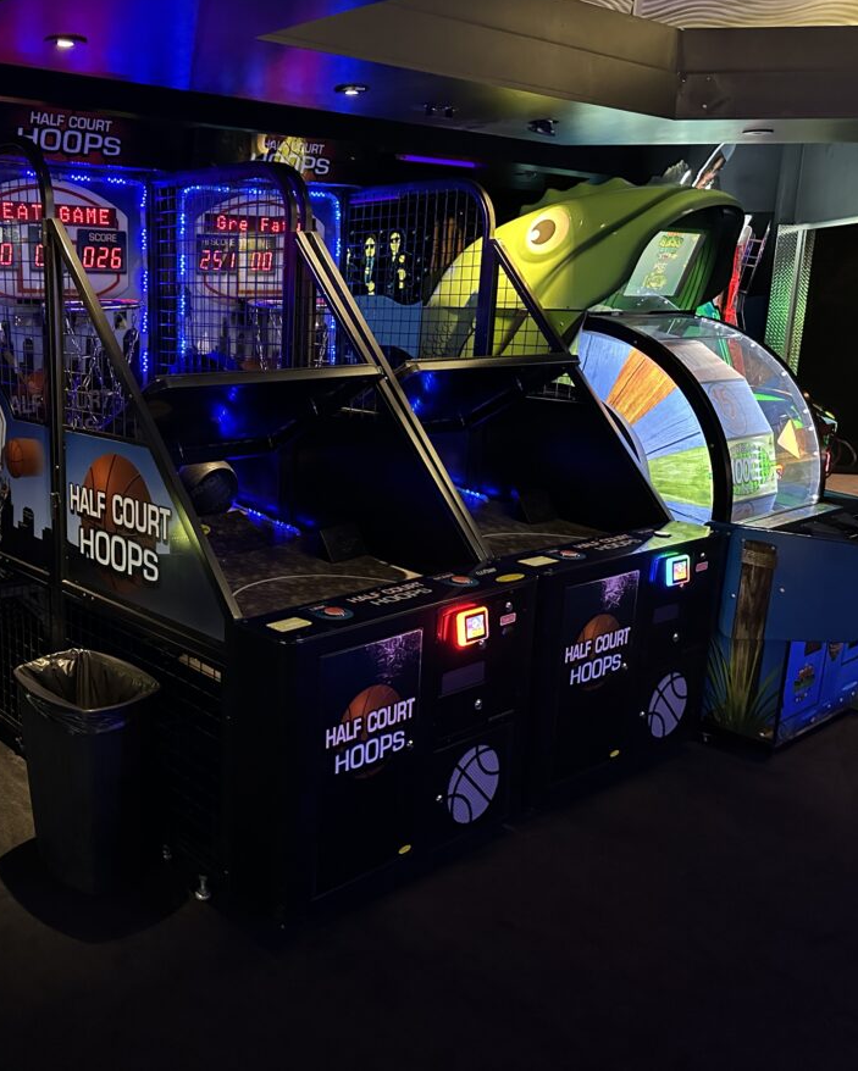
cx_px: 209
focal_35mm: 32
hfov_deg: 44.2
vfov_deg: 55.6
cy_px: 523
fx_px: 1015
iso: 1250
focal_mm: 6.86
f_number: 1.78
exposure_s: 1/30
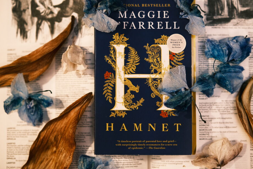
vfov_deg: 16.3
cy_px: 75
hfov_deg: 24.2
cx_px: 141
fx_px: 590
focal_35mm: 84
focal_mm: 50
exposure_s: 1/125
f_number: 1
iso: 640
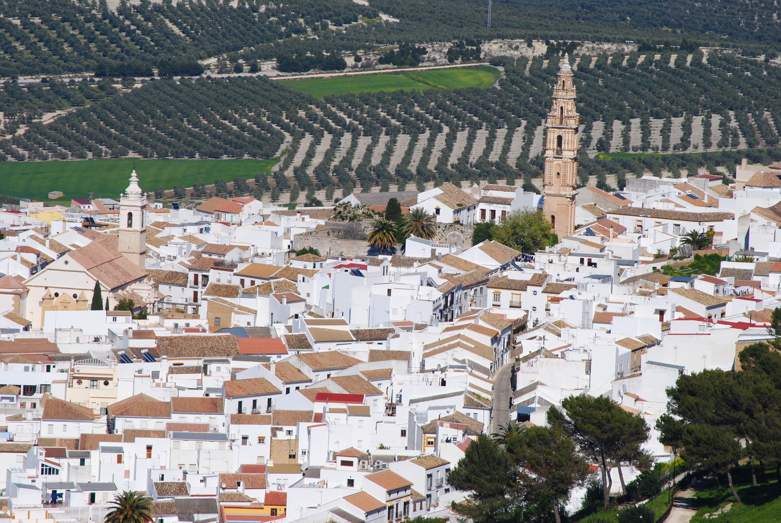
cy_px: 262
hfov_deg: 6.9
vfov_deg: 4.6
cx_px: 390
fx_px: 6517
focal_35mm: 300
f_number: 10
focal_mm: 200
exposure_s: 1/320
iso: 100
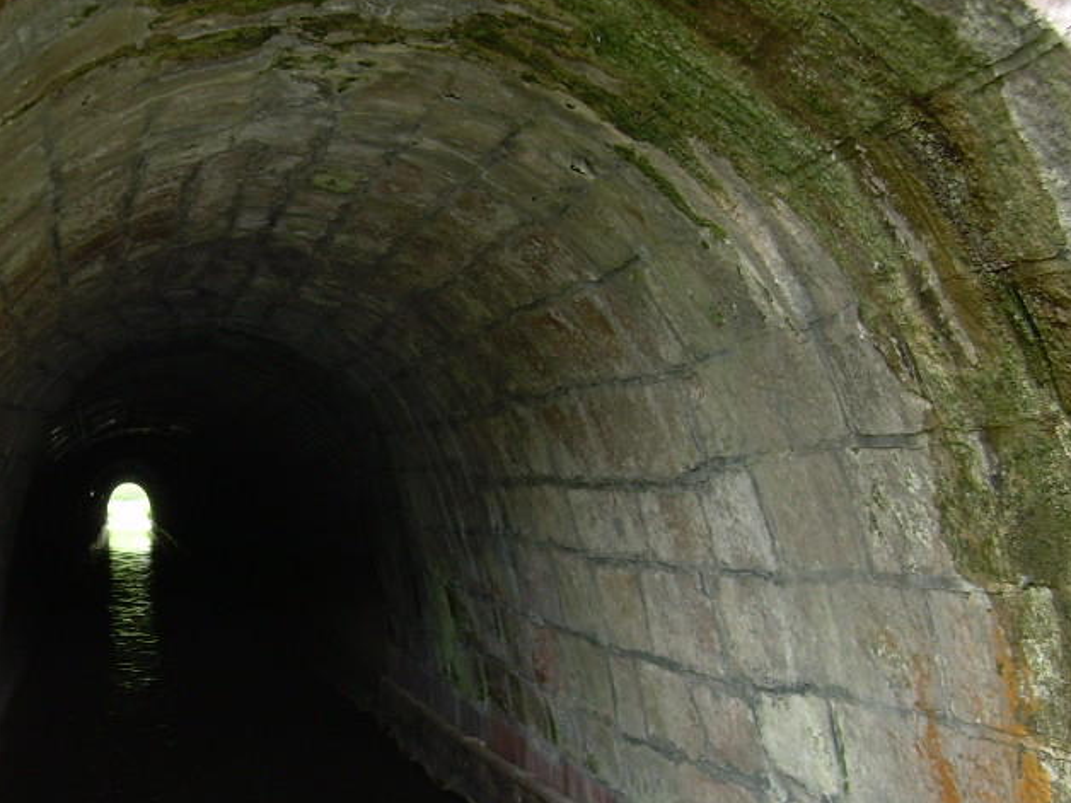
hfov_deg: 30.4
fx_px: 1918
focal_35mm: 62
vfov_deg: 23.6
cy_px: 506
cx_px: 205
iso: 50
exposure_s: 1/23.2
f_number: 2.8
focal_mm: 6.3
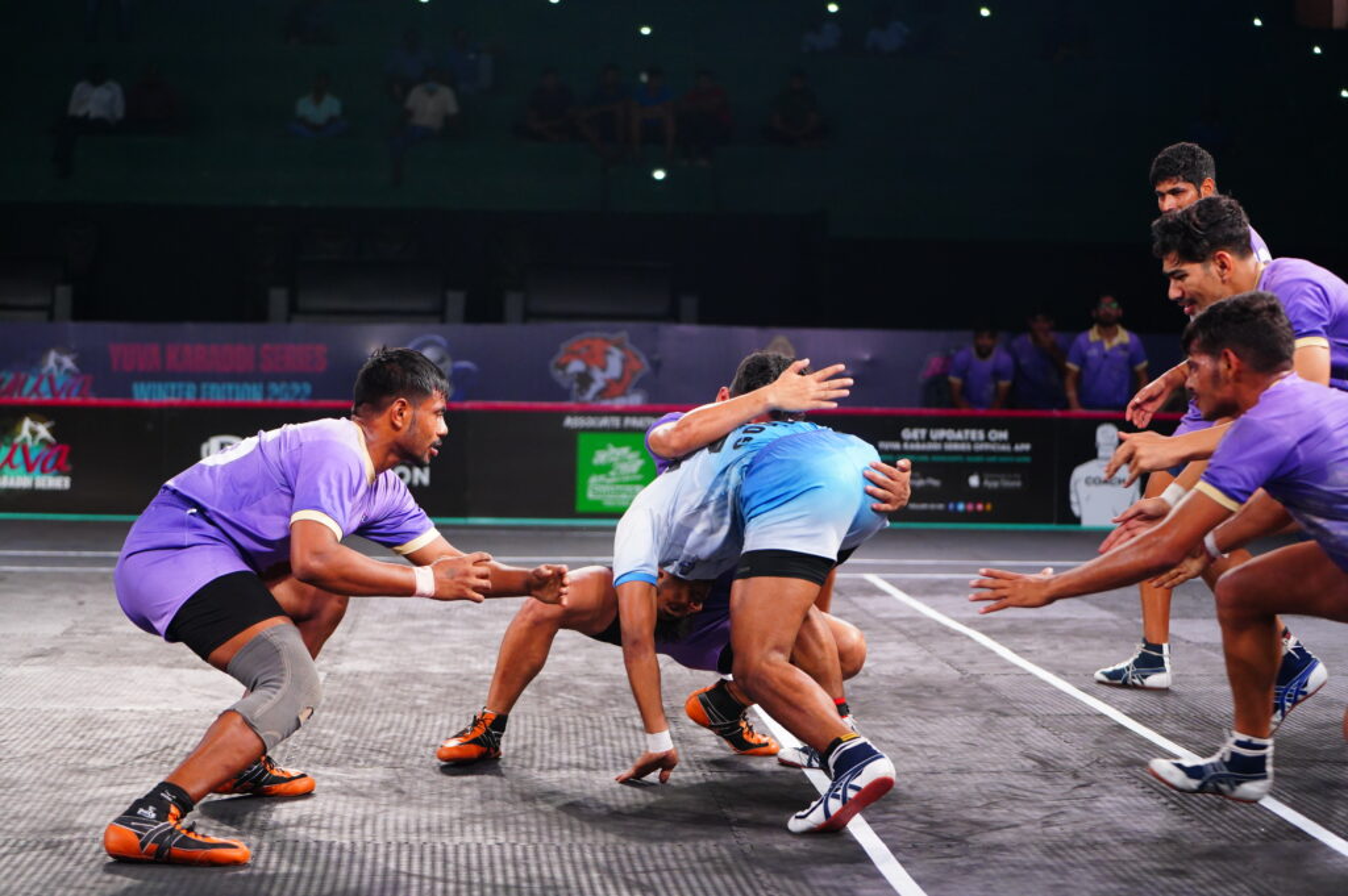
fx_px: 2619
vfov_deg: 19.4
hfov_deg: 28.9
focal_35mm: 70
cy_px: 448
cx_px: 674
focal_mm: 70
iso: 3200
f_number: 2.8
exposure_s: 1/800
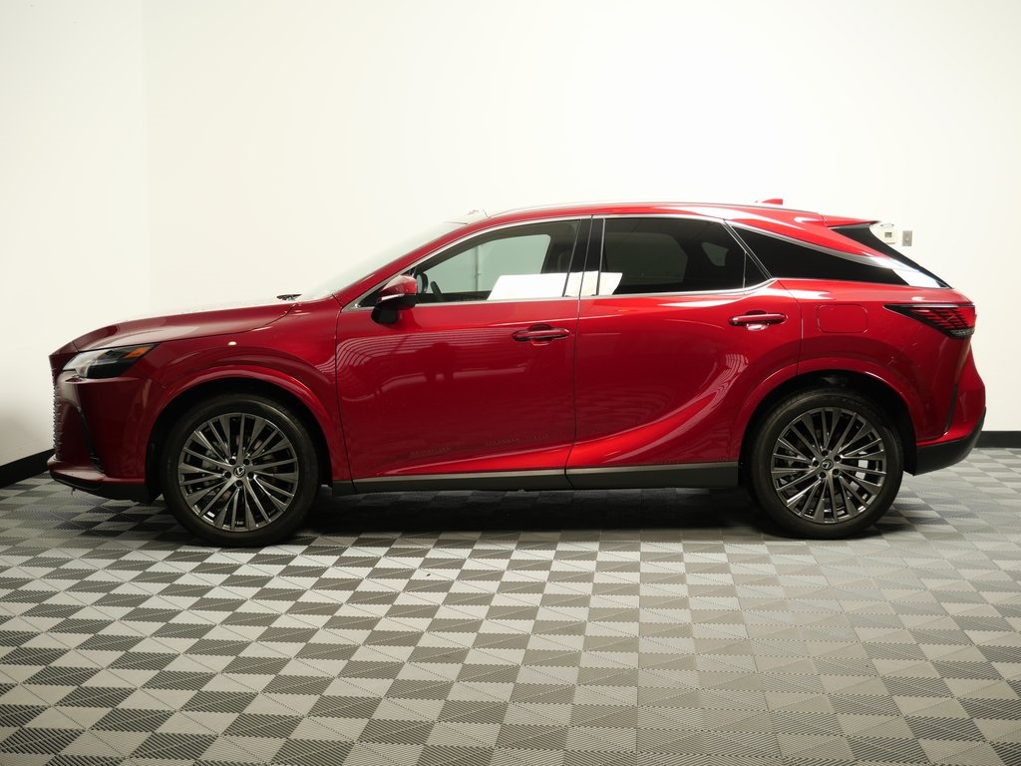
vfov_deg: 32.9
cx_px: 510
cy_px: 383
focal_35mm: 44
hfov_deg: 42.9
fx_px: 1298
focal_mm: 22
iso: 250
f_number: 5
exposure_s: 1/100
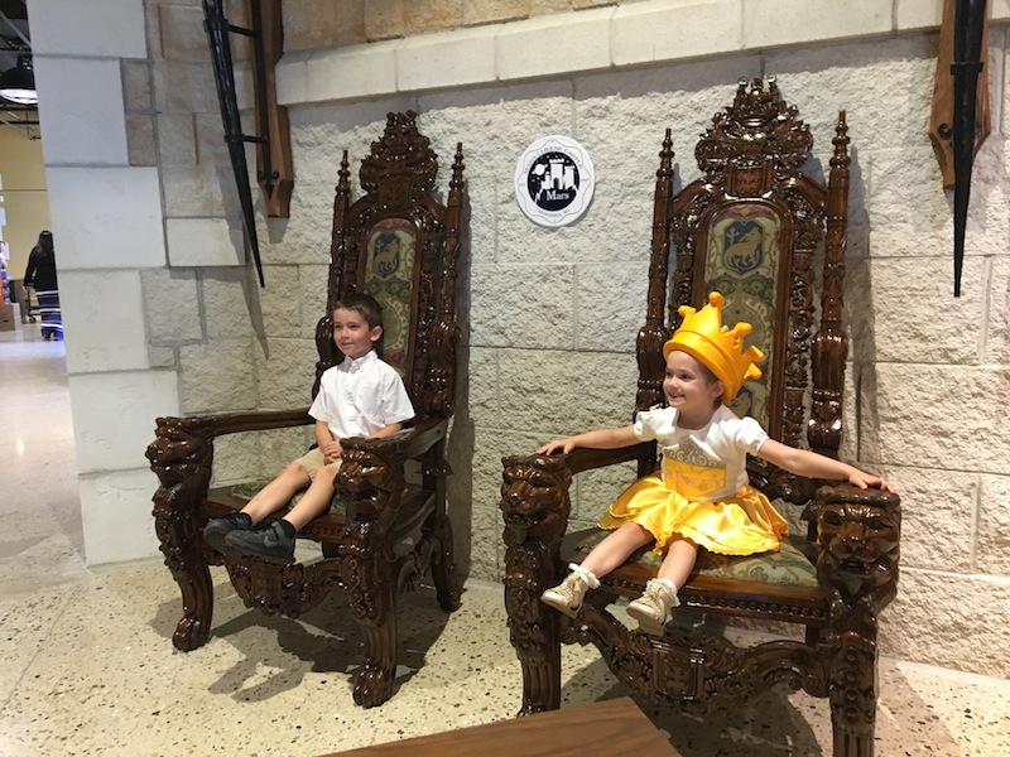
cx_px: 505
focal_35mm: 29
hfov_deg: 61.7
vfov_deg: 48.2
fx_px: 846
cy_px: 378
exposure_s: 1/30
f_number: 2.2
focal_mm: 4.15
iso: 200
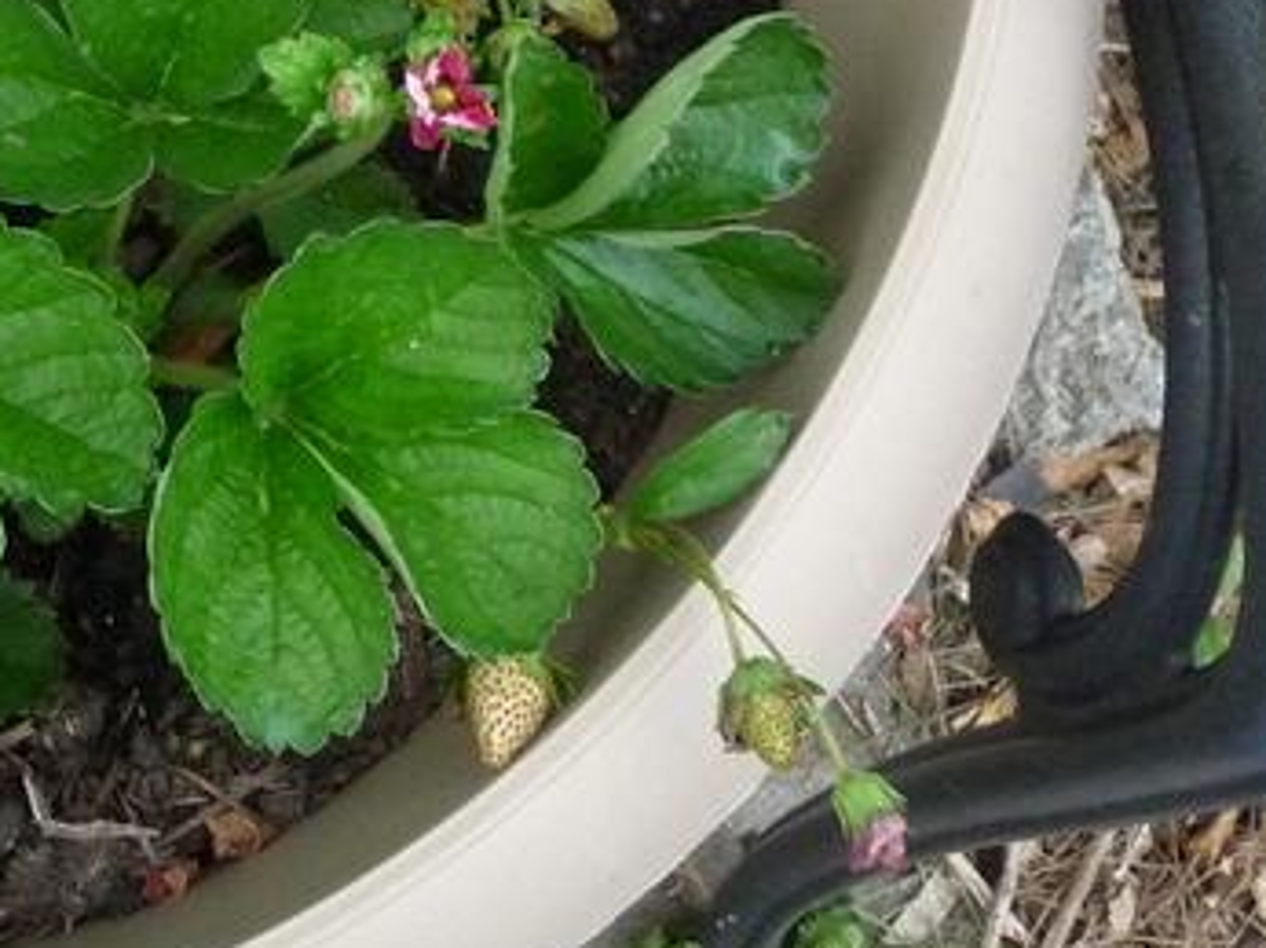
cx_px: -73
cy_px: -293
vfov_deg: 17.1
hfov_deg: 22.9
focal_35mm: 81
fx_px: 2960
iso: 400
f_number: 3.3
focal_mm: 4.7
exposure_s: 1/125
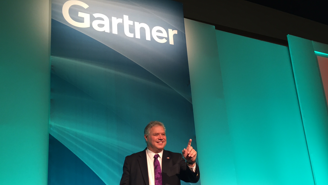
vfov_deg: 36.3
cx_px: 165
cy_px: 123
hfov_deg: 61.0
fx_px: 278
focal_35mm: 32
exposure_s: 1/30
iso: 64
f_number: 2.2
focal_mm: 4.15
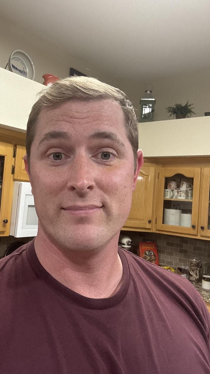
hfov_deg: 35.5
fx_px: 327
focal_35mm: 33
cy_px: 188
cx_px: 81
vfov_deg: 59.5
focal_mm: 2.69
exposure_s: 1/60
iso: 160
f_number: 1.9
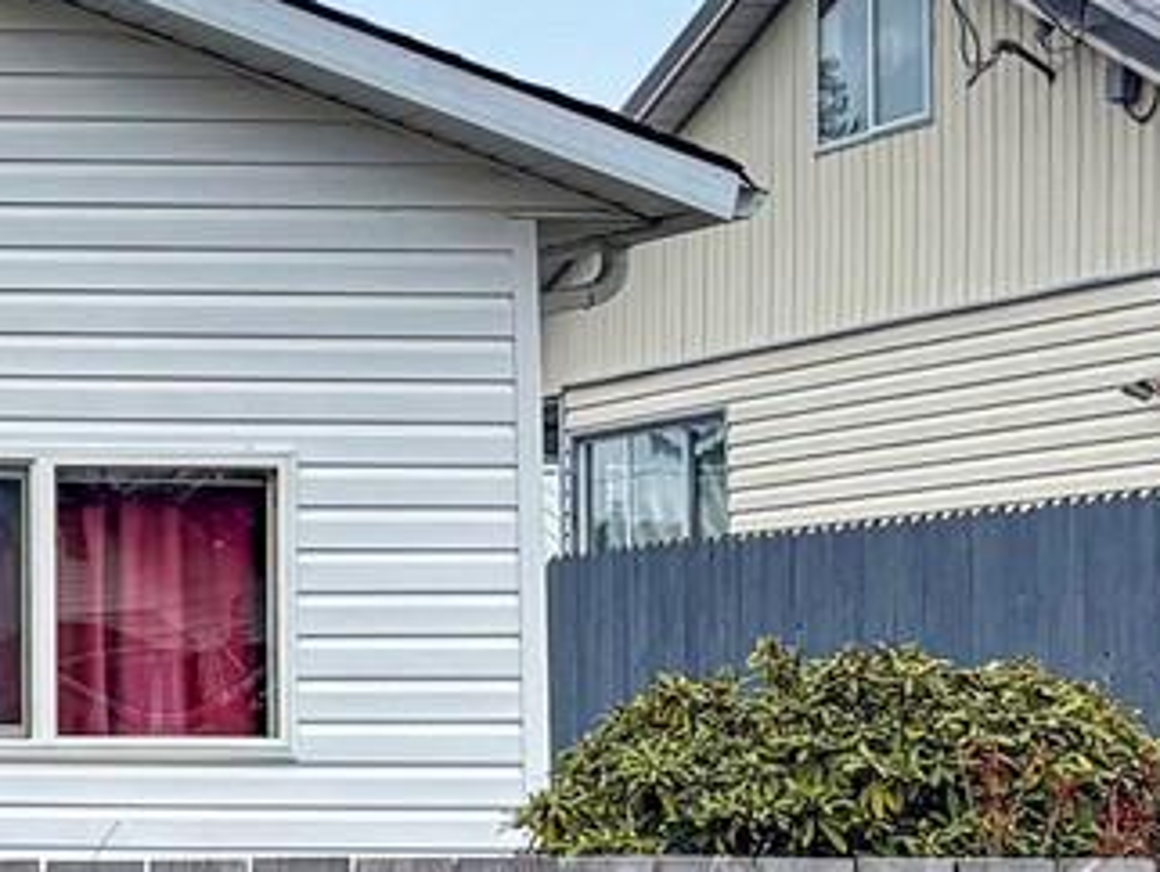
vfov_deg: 11.5
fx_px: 4326
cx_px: -1210
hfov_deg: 13.1
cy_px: 422
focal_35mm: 129
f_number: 1.6
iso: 50
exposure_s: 1/787
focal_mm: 5.96
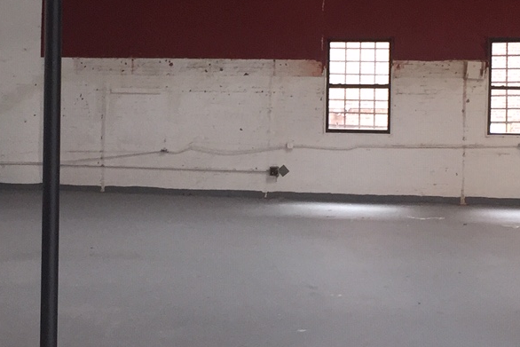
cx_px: 174
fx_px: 1214
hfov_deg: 24.1
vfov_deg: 16.2
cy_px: 125
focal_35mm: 84
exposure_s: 1/30
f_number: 2.2
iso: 100
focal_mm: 4.15
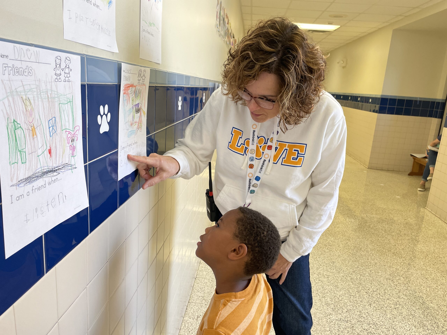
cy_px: 168
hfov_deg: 67.3
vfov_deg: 53.1
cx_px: 224
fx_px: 336
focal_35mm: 26
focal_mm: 4.2
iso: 125
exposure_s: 1/120
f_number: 1.6
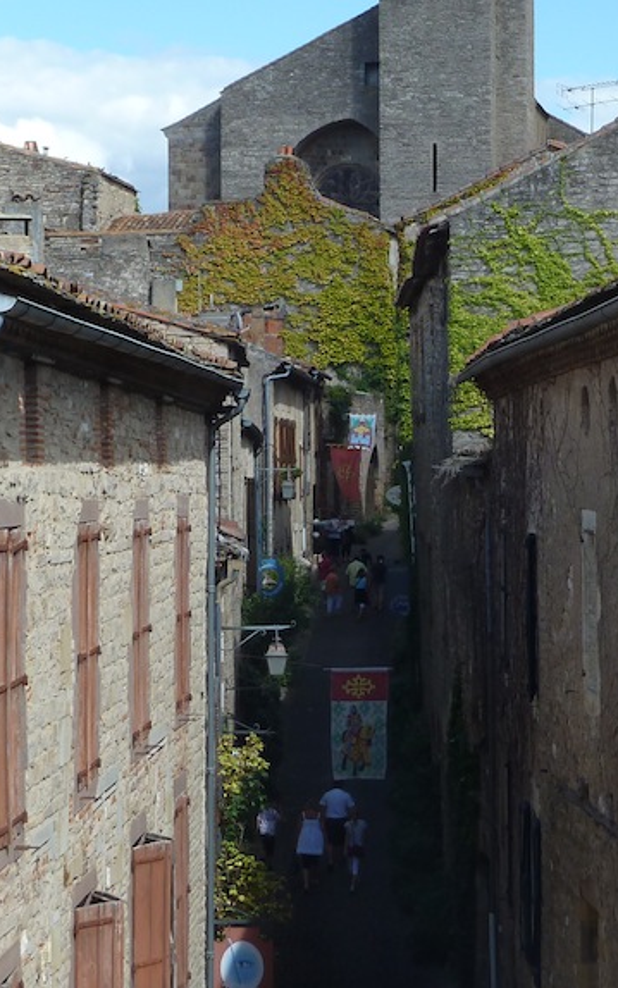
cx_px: 485
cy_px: 329
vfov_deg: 19.9
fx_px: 2801
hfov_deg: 12.5
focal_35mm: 104
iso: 80
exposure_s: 1/400
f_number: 3.9
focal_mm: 9.1
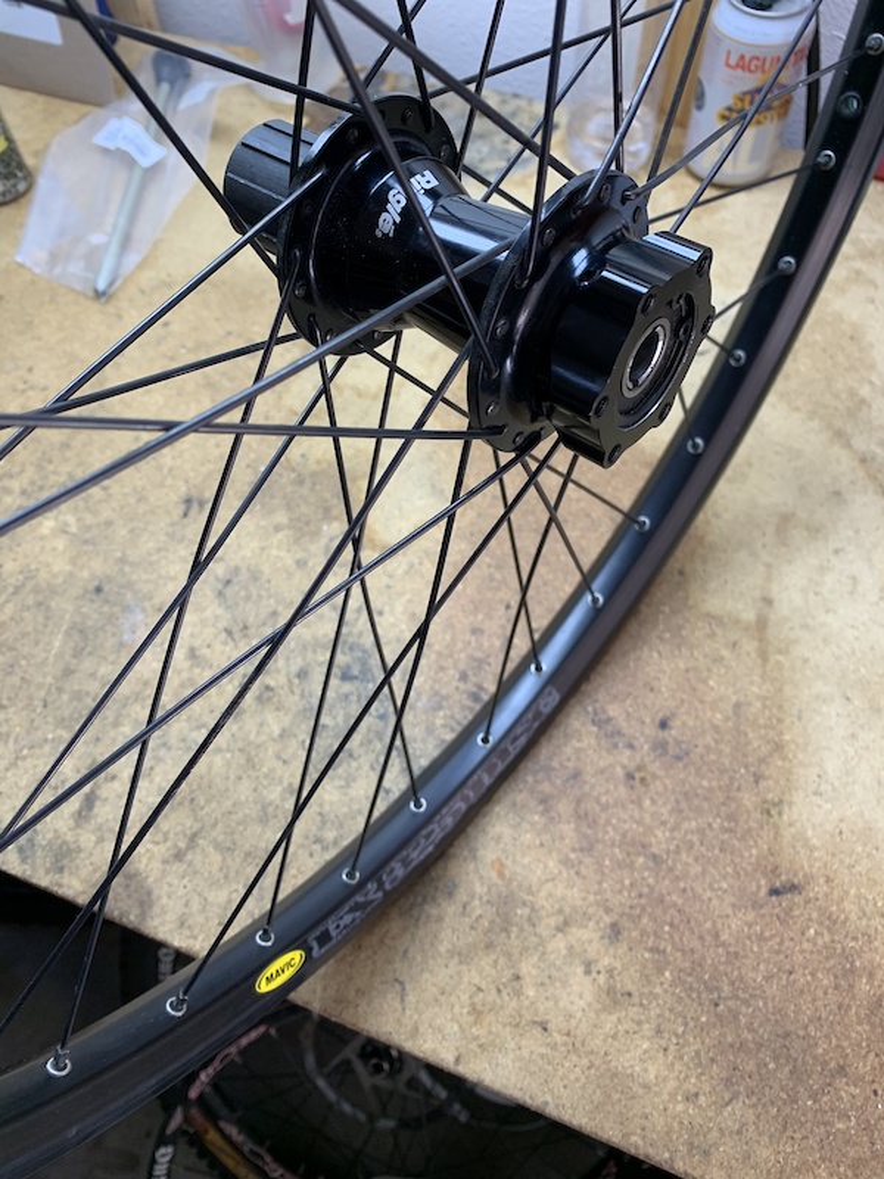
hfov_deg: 53.1
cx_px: 442
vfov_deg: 67.3
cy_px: 590
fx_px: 885
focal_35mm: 26
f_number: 1.8
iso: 80
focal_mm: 4.25
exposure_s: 1/120
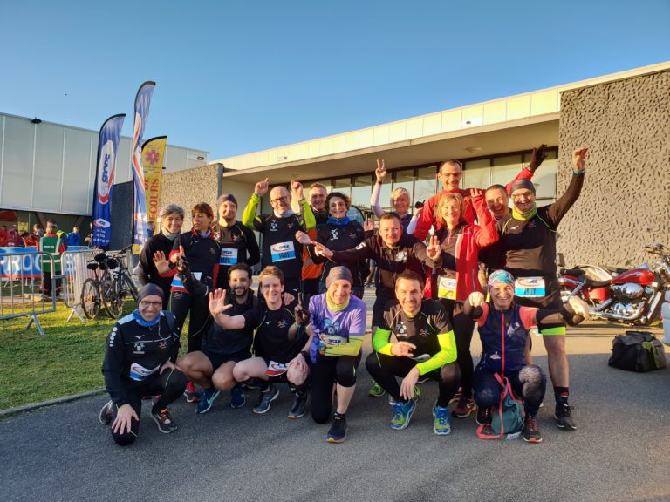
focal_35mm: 26
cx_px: 335
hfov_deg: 67.3
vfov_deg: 53.1
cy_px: 251
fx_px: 503
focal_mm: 4.3
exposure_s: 1/293
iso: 50
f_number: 2.4
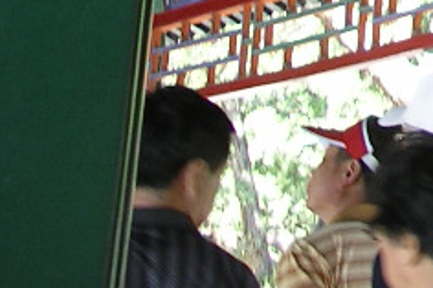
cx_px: 842
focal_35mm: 167
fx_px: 2007
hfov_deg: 11.2
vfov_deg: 7.6
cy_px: -404
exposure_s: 1/40
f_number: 2.8
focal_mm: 7.8
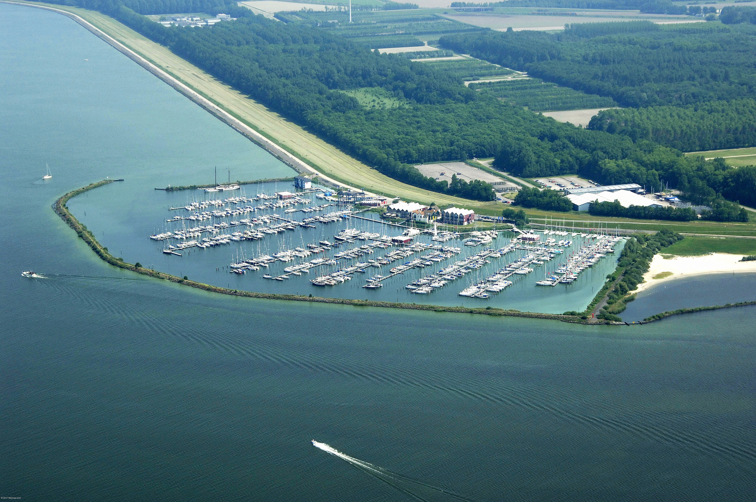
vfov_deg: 17.4
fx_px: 1636
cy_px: 251
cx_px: 378
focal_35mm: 78
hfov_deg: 26.0
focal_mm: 52
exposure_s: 1/1000
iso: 400
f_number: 8.5
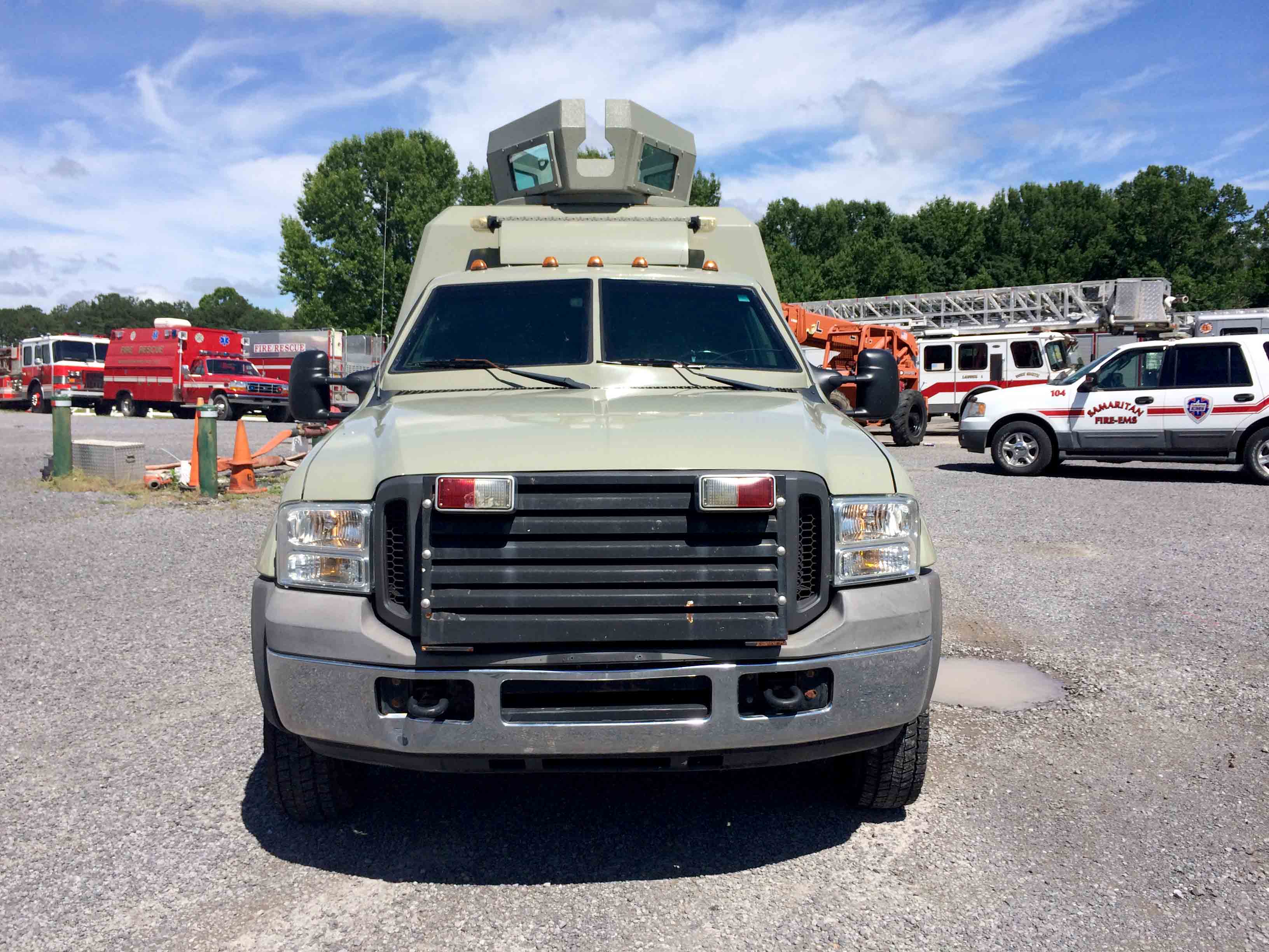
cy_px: 476
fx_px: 1100
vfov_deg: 46.8
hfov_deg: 60.0
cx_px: 634
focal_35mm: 30
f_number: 2.2
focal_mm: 4.12
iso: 40
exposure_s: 1/2415
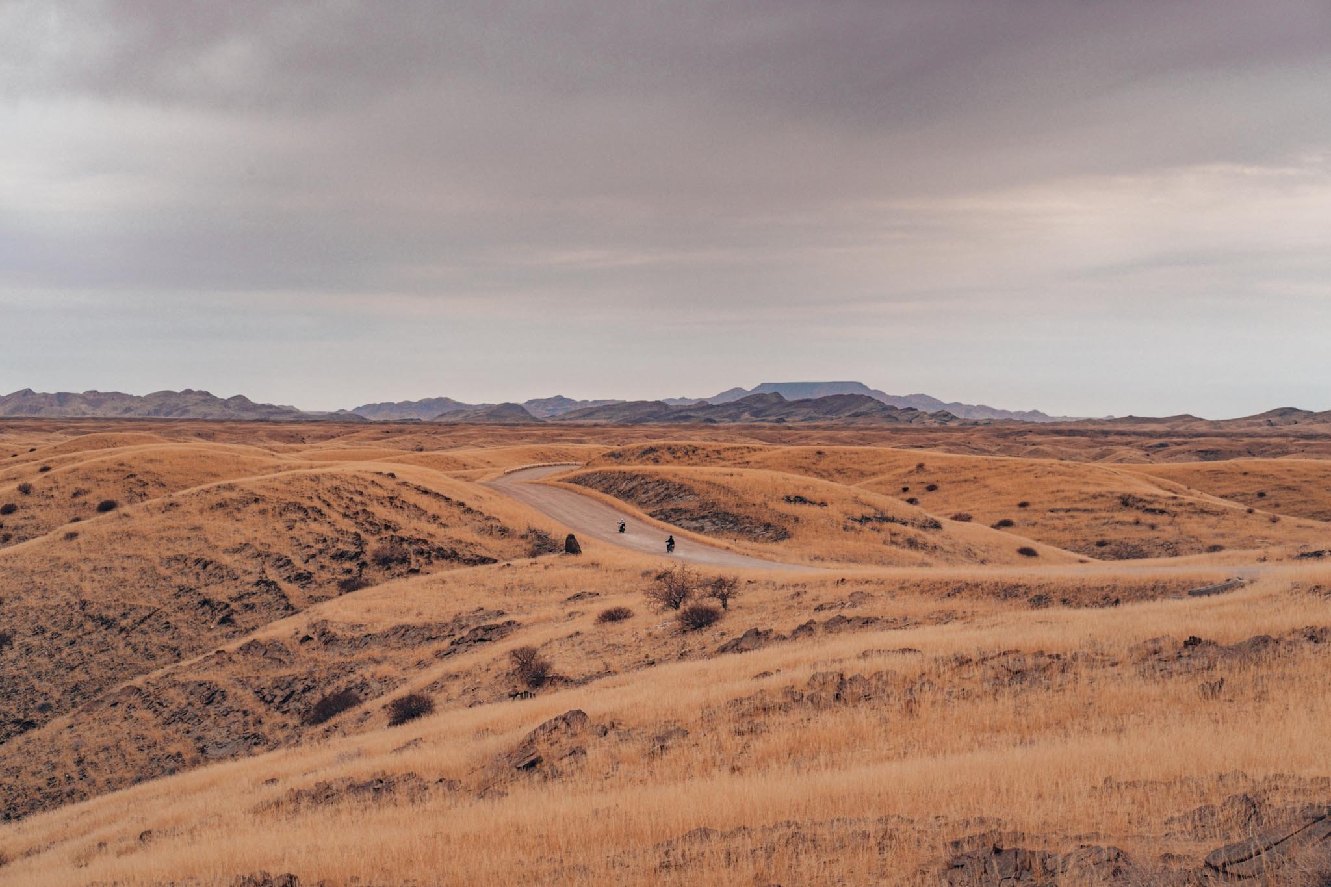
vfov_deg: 25.5
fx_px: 1959
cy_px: 444
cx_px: 666
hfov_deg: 37.5
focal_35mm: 53
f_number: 7.1
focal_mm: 35
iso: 500
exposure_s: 1/500
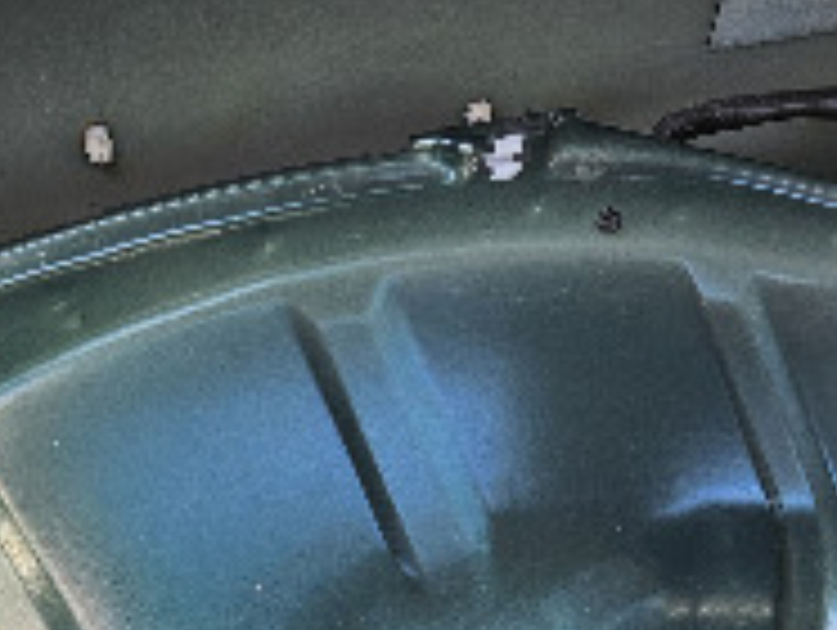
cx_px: 266
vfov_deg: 17.2
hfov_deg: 24.5
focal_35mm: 79
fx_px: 1913
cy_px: 900
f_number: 1.8
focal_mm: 5.4
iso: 50
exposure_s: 1/180
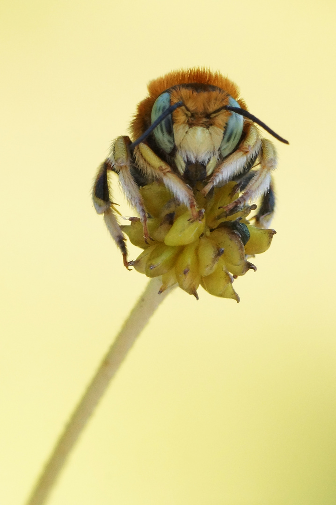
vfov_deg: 7.6
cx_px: 168
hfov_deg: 5.1
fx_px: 3787
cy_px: 252
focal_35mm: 270
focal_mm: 90
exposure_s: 1/100
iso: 1600
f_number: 14
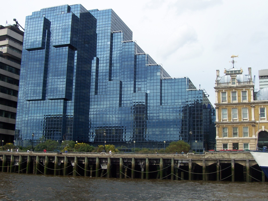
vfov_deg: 34.3
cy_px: 100
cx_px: 134
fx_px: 325
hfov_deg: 44.8
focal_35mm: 42
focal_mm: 7
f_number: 5.6
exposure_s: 1/350
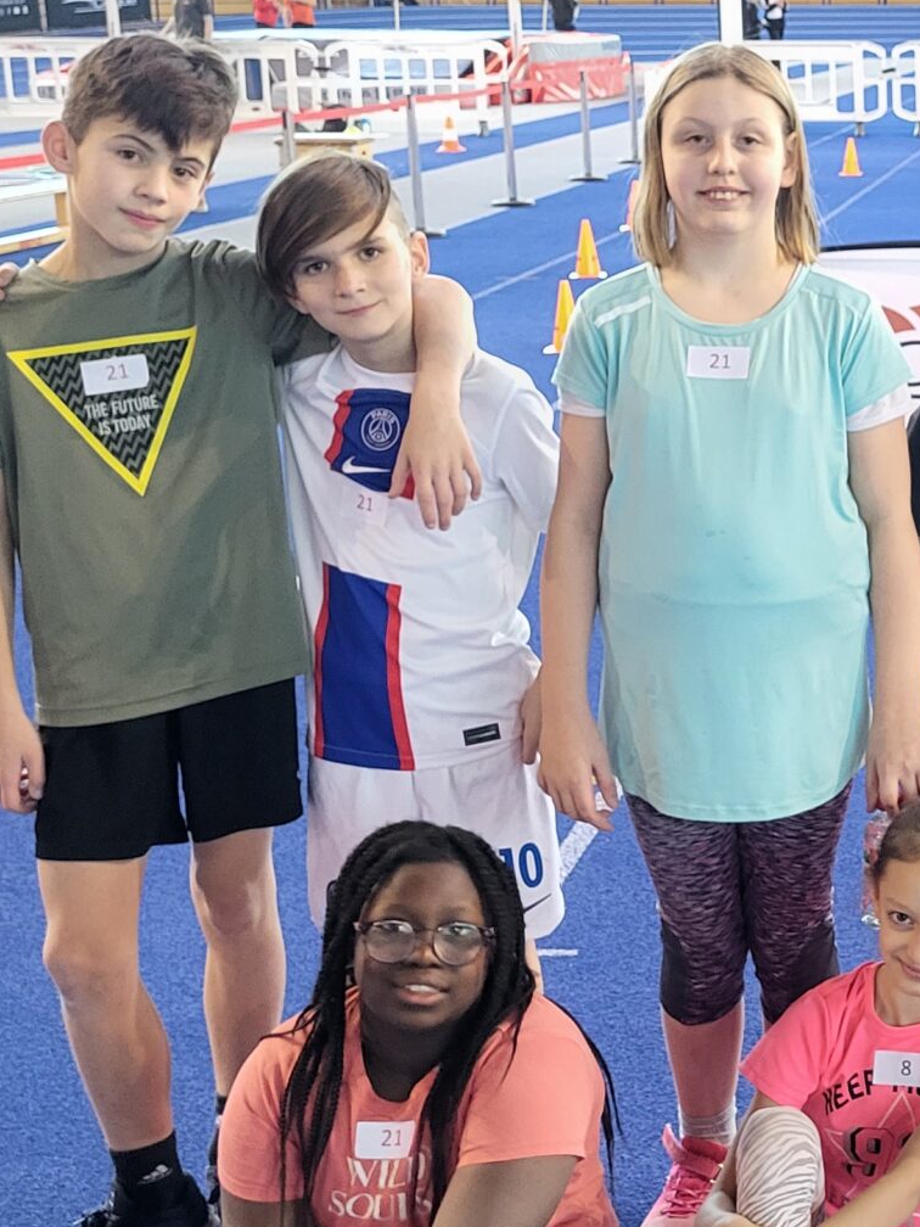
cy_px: 555
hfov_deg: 20.8
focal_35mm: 66
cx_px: 1101
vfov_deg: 29.4
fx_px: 2339
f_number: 1.8
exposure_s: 1/50
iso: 640
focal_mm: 5.4
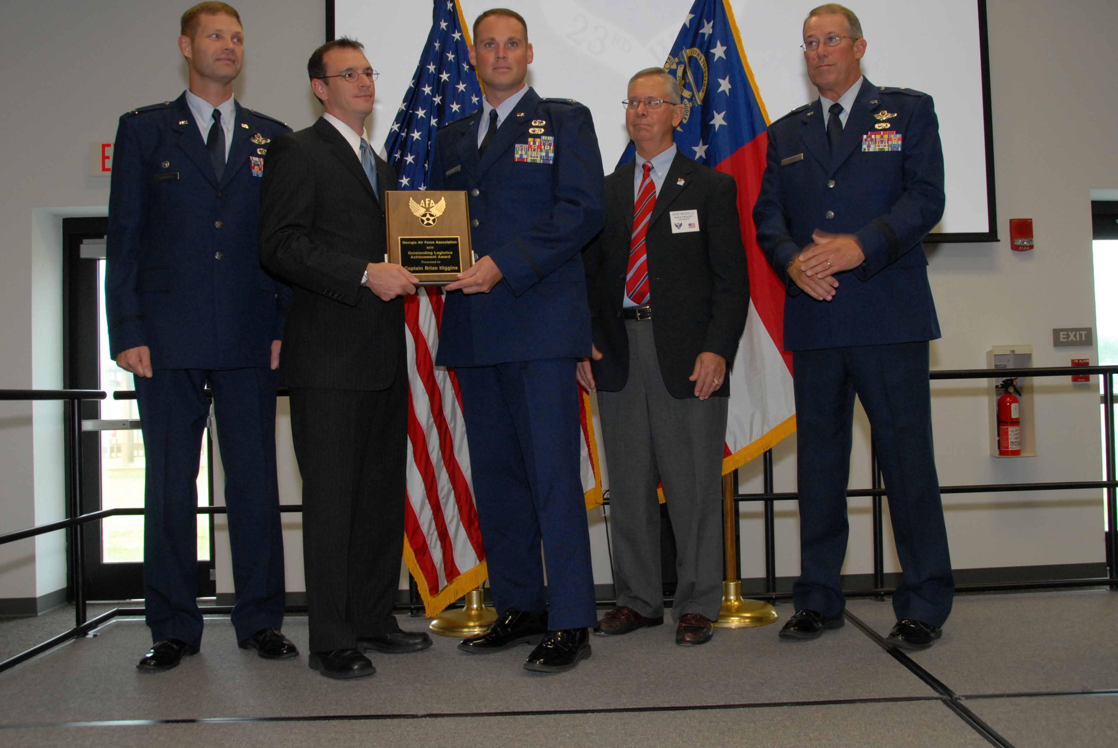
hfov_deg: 57.1
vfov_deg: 40.0
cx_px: 601
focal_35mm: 33
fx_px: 1026
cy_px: 338
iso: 500
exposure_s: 1/60
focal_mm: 20
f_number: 6.3
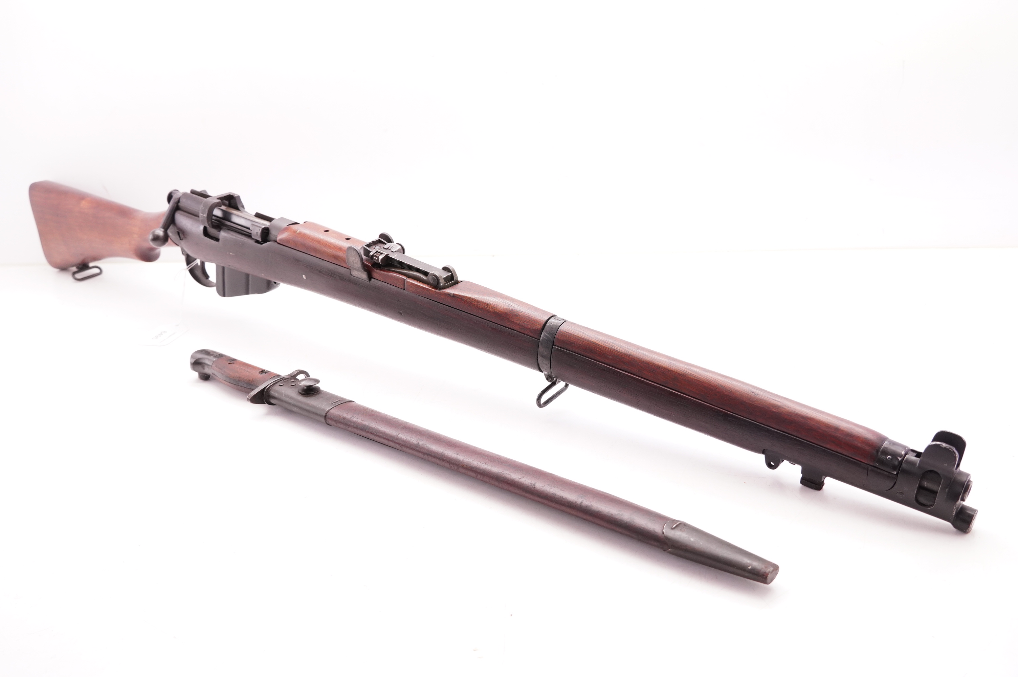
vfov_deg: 39.9
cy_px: 338
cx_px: 509
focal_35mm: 33
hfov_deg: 57.3
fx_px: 932
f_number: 5.6
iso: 1000
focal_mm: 22
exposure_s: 1/125
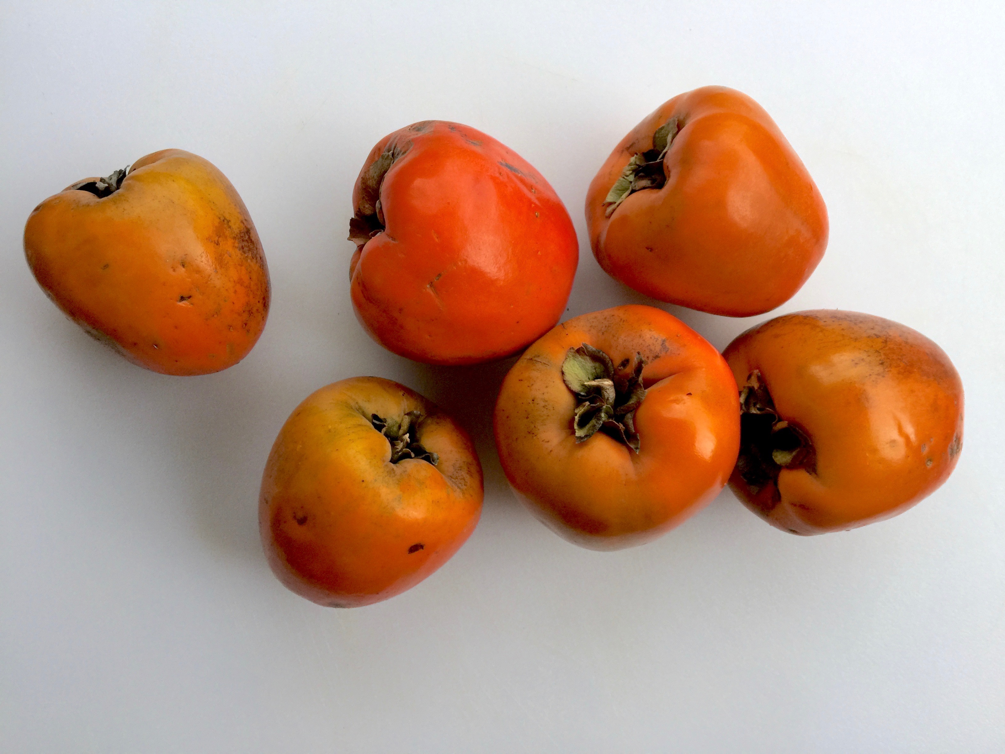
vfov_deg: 48.2
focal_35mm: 29
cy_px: 377
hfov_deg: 61.7
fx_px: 842
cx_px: 502
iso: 64
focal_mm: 4.15
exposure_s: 1/15
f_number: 2.2
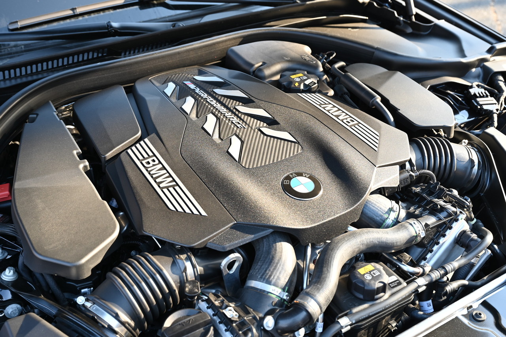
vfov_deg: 32.6
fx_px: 576
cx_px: 253
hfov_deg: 47.4
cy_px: 168
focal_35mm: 41
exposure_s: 1/50
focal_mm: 41
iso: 250
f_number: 6.3
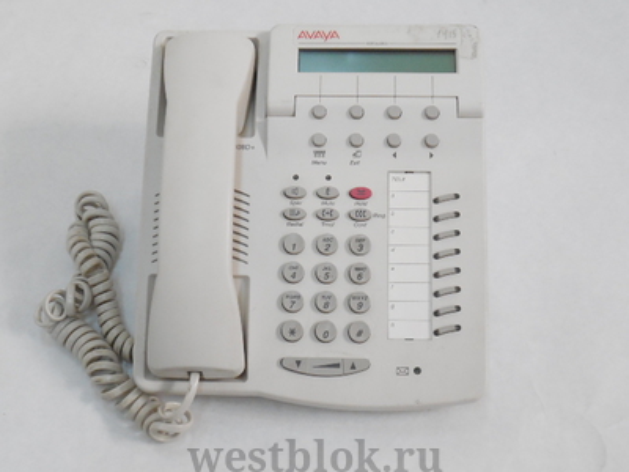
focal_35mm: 56
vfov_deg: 26.1
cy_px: 236
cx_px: 314
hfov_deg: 34.3
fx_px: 1018
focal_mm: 10
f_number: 5.2
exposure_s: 1/125
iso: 800
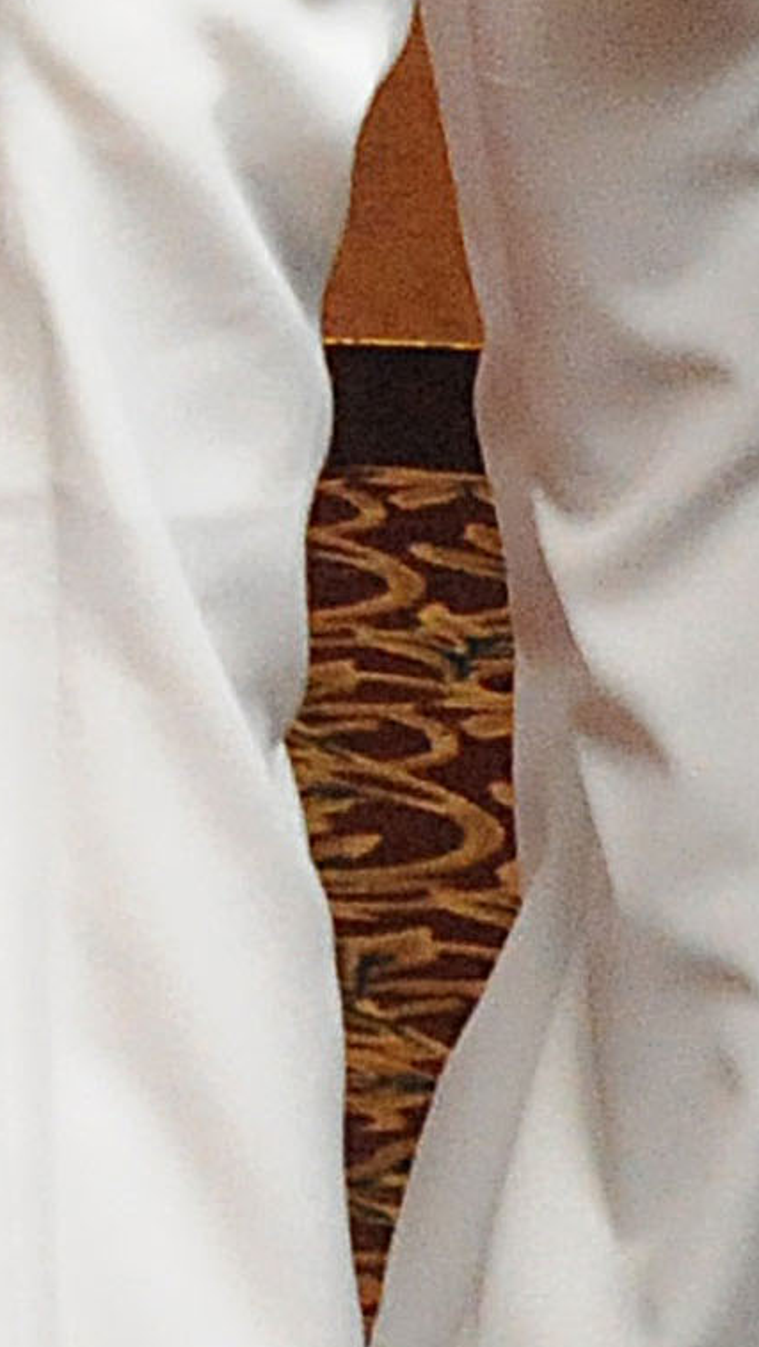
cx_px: -2892
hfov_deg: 4.8
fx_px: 7612
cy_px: -1143
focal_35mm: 213
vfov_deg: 9.6
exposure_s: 1/100
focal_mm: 24
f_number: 6.3
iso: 2000
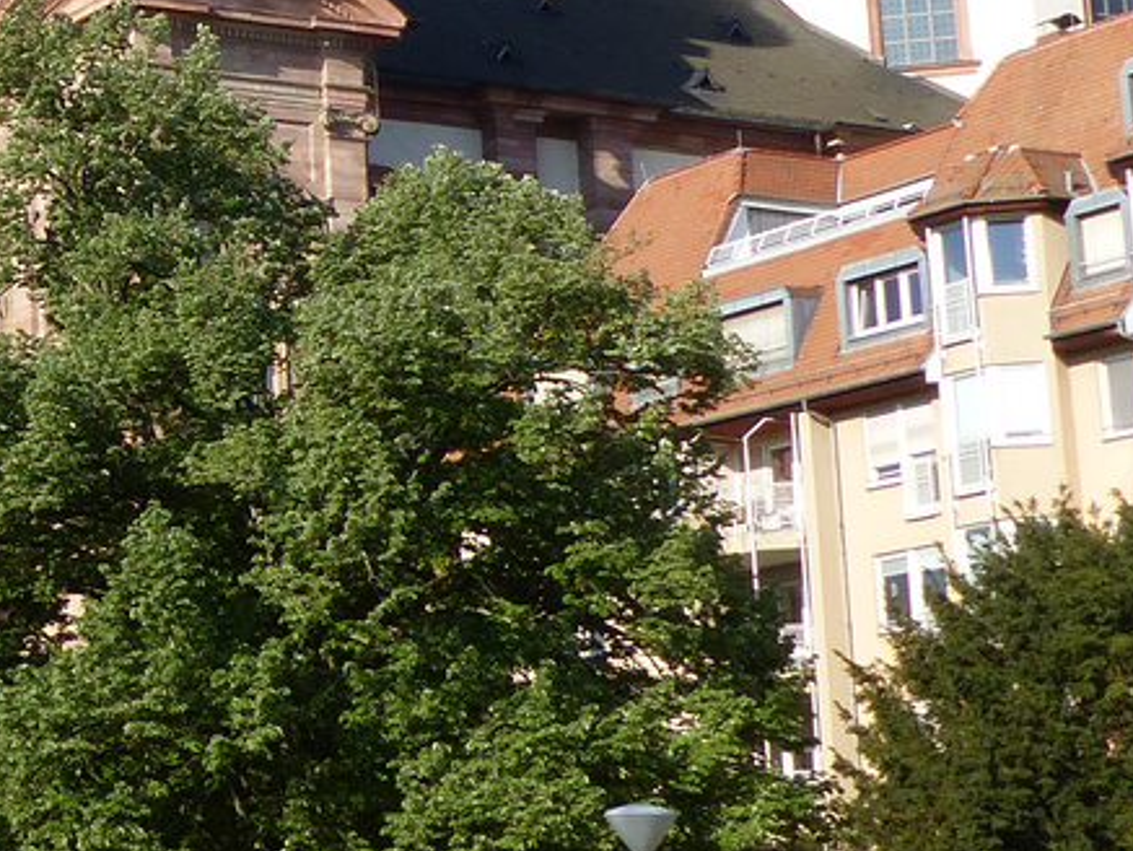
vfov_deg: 12.9
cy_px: -184
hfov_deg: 16.4
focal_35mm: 112
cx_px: -451
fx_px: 3667
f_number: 4
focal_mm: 6
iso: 100
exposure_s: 1/1000
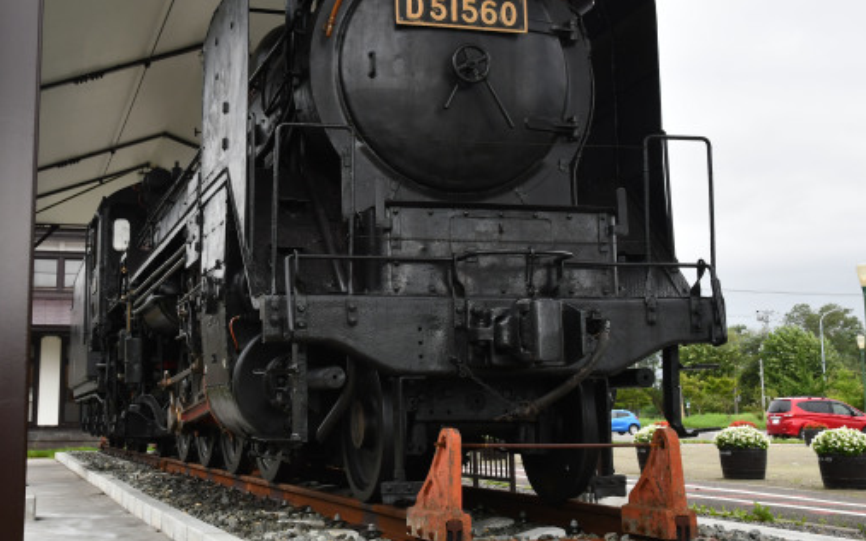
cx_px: 321
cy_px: 207
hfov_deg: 38.6
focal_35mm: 52
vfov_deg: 24.8
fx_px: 1227
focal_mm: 25
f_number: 8
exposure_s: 1/125
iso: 400
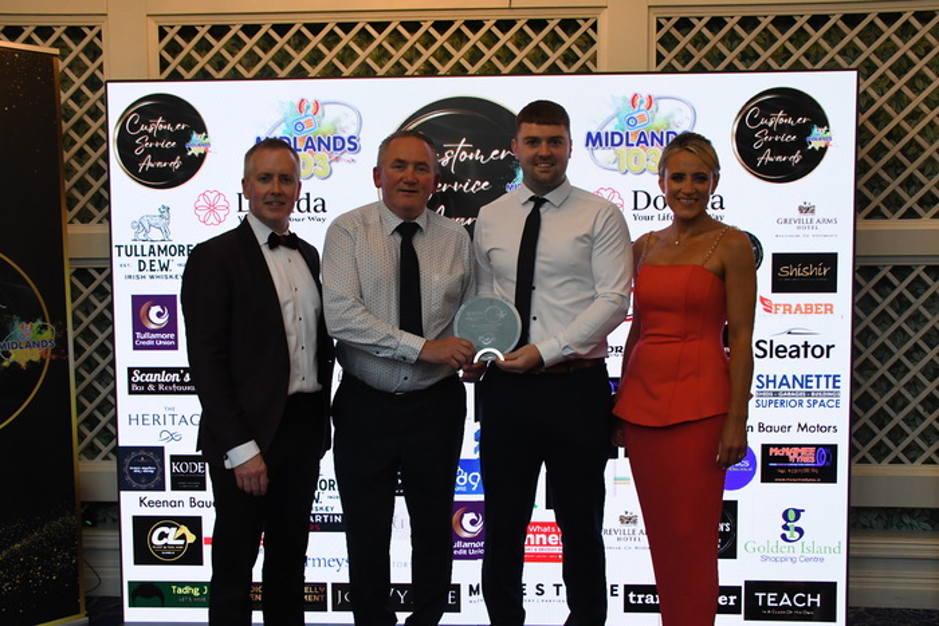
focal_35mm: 34
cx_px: 470
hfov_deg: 55.8
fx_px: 887
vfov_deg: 38.9
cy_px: 313
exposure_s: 1/60
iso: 3200
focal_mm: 23
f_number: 14
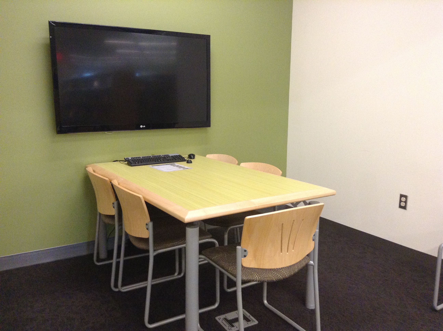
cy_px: 166
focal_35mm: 33
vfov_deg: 42.8
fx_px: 422
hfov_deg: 55.4
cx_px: 222
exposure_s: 1/24
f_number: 2.4
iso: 200
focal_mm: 3.3
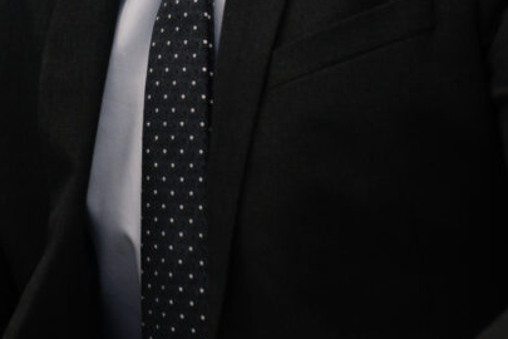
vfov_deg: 7.6
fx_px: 2497
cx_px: -304
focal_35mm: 177
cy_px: -174
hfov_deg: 11.1
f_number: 2.8
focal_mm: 35
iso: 200
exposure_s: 1/200
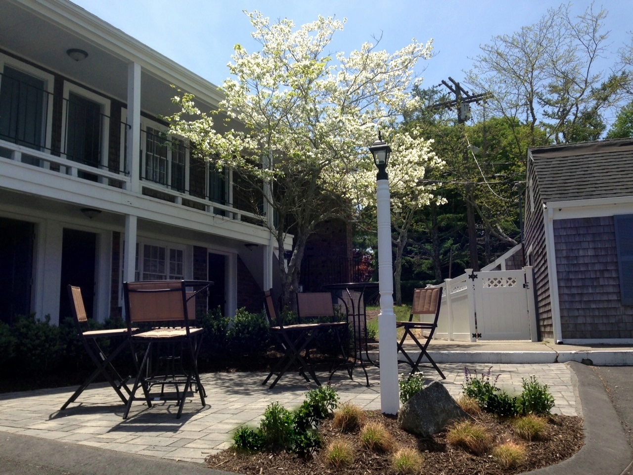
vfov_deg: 42.9
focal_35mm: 33
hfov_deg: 55.4
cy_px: 238
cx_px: 316
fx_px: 603
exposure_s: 1/1261
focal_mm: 4.13
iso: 50
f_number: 2.4
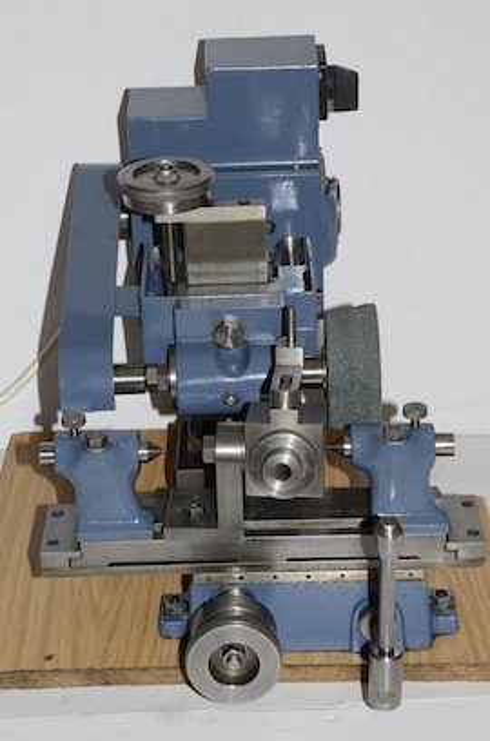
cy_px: 370
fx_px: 1908
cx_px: 245
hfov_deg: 14.6
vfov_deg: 22.0
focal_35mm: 93
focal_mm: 62
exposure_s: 1/60
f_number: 13
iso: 640
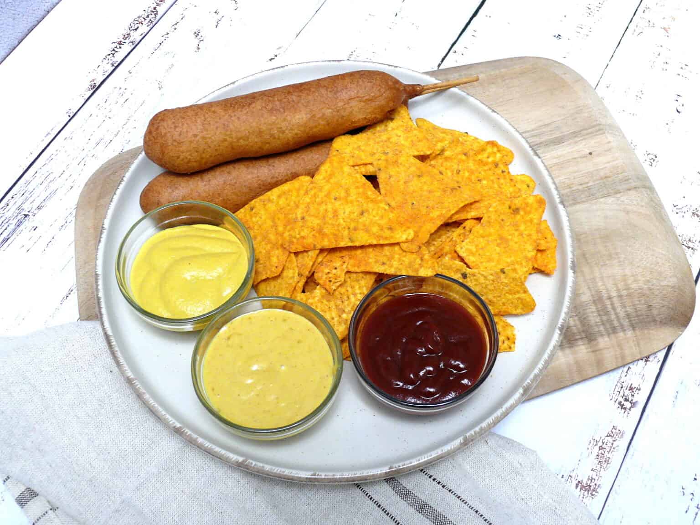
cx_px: 350
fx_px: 829
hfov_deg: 45.8
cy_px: 262
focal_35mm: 41
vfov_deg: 35.1
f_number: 2.8
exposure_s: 1/10
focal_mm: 8.2
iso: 200
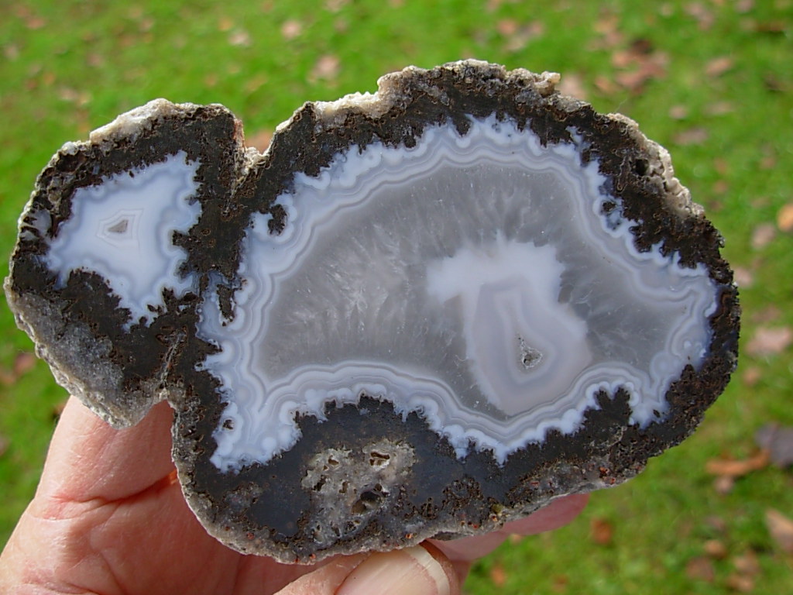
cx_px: 396
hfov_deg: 49.0
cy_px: 298
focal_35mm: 38
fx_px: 871
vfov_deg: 37.7
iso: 50
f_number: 2.9
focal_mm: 6.3
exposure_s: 1/40.3
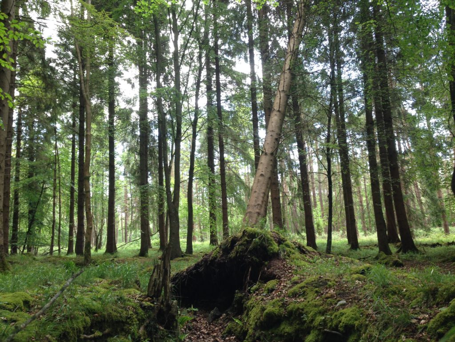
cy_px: 171
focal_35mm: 33
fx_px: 434
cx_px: 228
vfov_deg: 42.9
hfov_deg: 55.4
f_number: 2.4
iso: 50
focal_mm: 4.12
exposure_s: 1/40
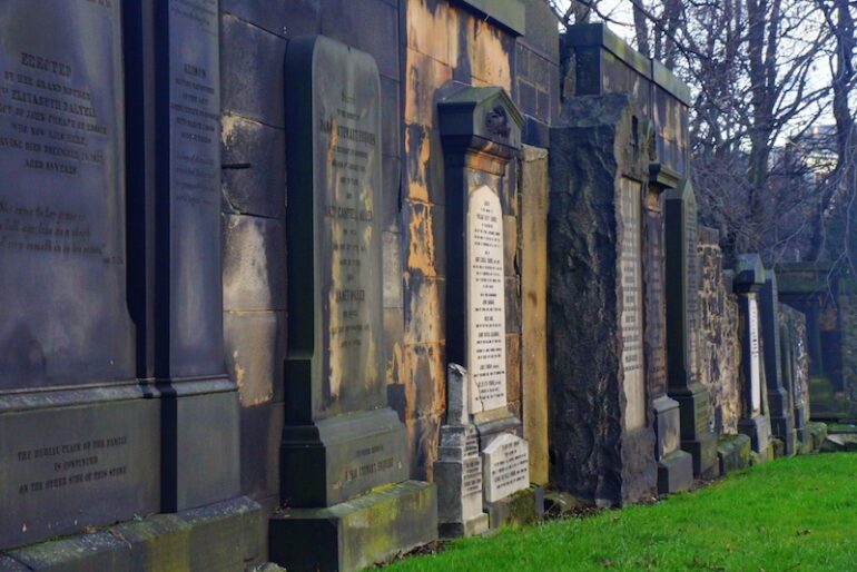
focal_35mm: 90
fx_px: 2143
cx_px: 428
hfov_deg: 22.6
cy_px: 286
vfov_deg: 15.2
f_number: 11
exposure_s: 1/30
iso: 1600
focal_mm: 60
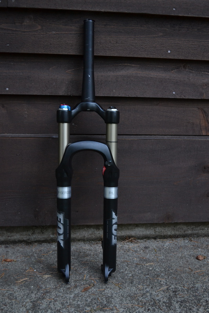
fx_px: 340
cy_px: 156
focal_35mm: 39
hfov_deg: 34.2
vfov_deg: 49.6
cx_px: 104
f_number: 4.2
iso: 800
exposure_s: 1/40
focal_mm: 26
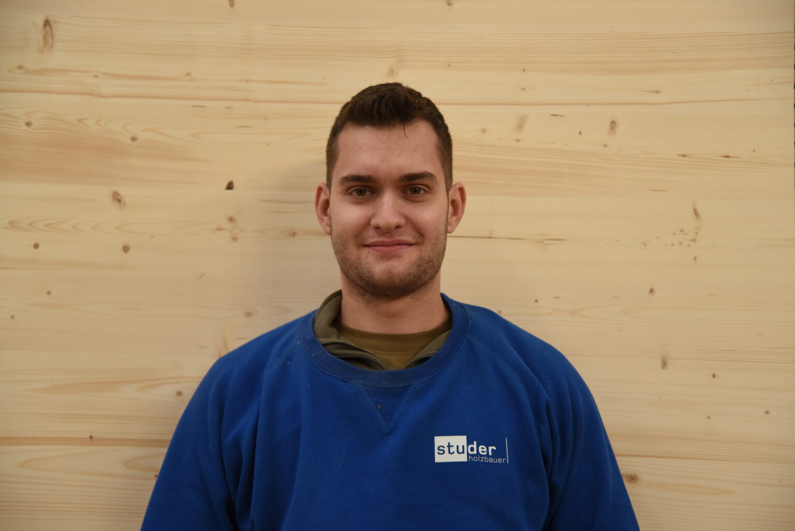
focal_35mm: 70
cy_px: 266
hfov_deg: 28.8
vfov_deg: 19.5
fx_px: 1546
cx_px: 398
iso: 800
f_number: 4.5
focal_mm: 70
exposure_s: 1/80
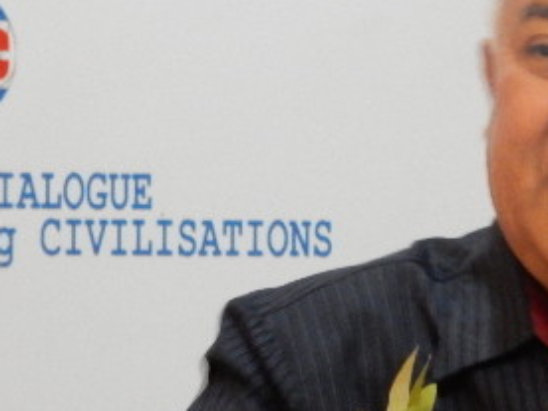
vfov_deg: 2.4
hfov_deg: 3.2
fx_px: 9942
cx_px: 570
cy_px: 97
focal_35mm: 628
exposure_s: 1/5
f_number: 6.3
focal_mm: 48.4
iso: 800
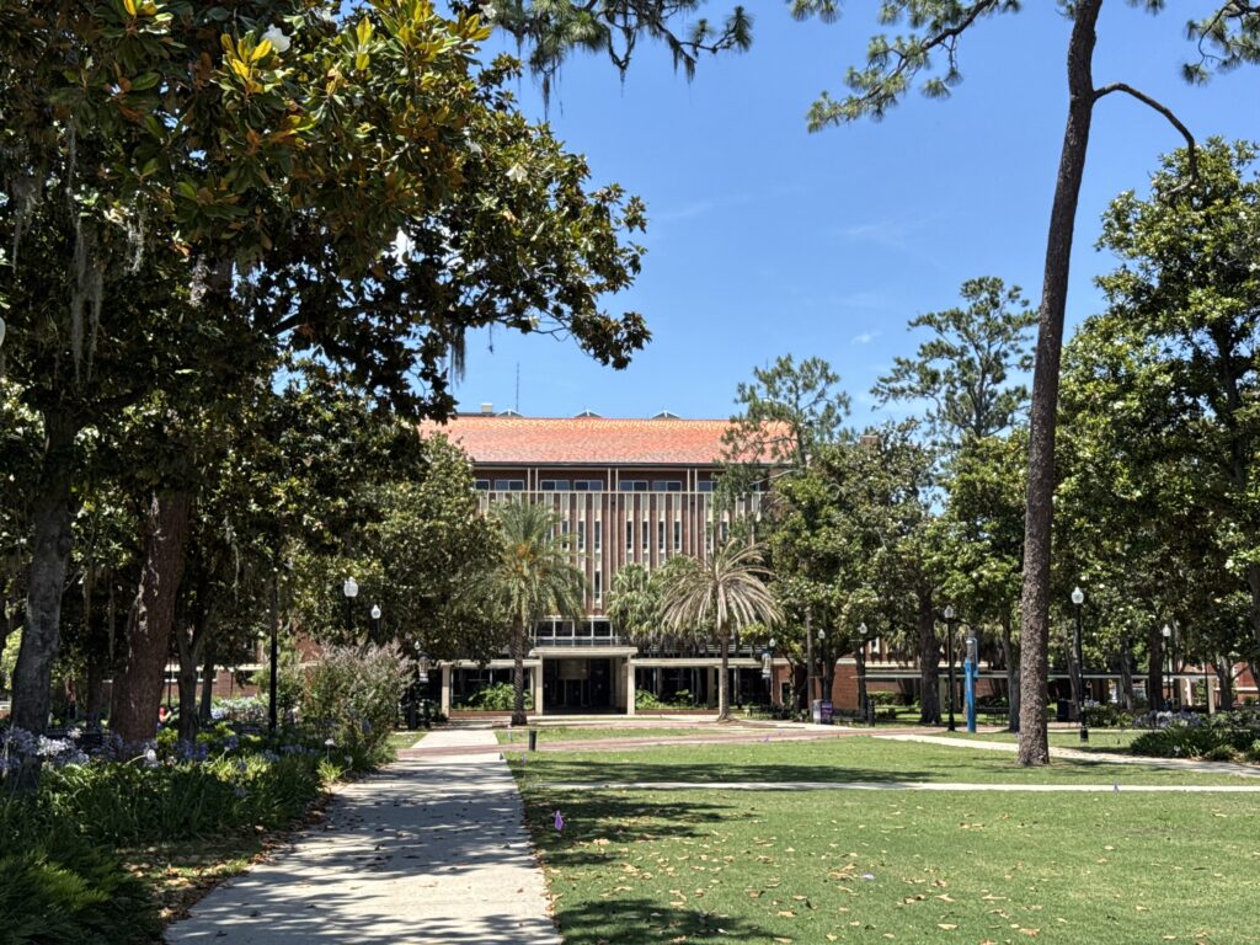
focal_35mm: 48
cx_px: 630
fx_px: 1747
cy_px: 472
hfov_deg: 39.7
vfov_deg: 30.3
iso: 64
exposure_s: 1/2959
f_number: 1.78
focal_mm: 6.76
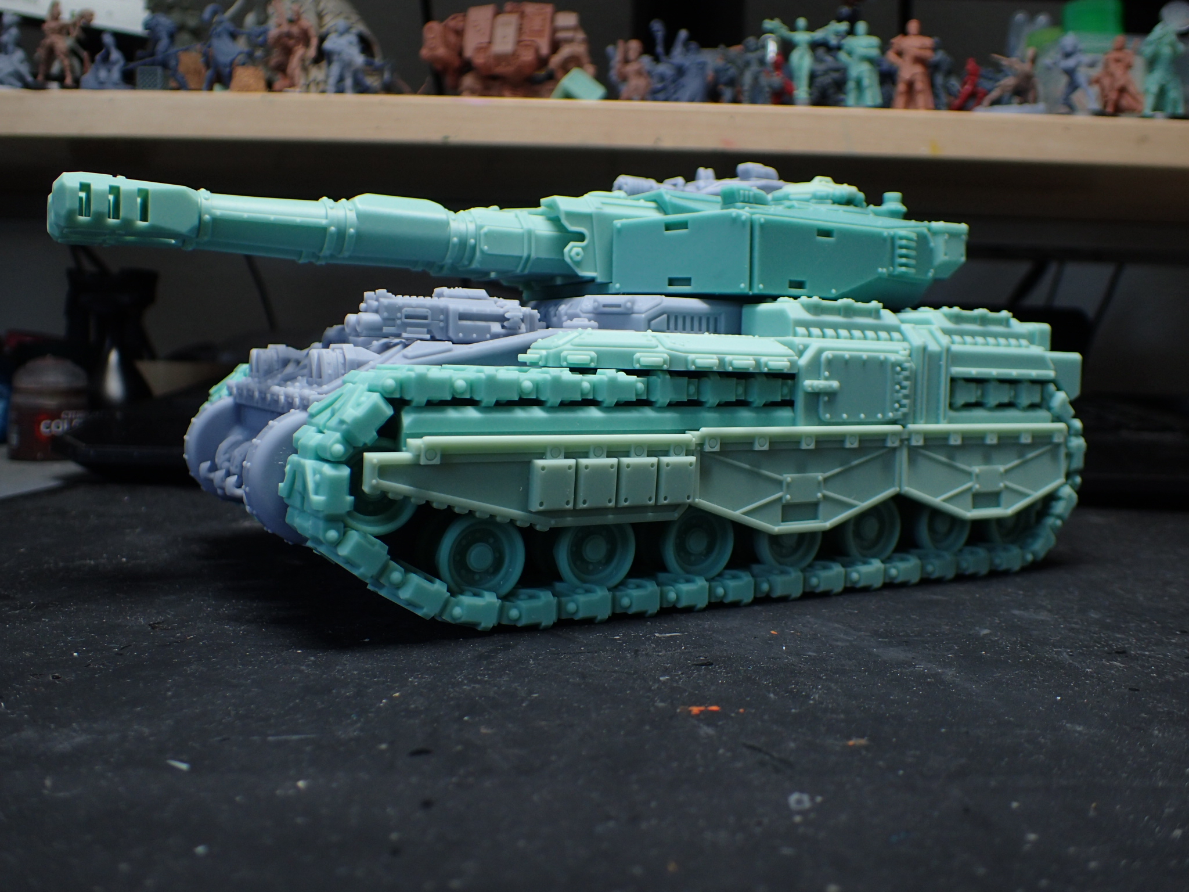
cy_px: 446
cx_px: 594
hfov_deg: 60.0
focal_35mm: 30
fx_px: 1030
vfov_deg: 46.8
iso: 100
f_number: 2.3
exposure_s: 1/125
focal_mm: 5.5
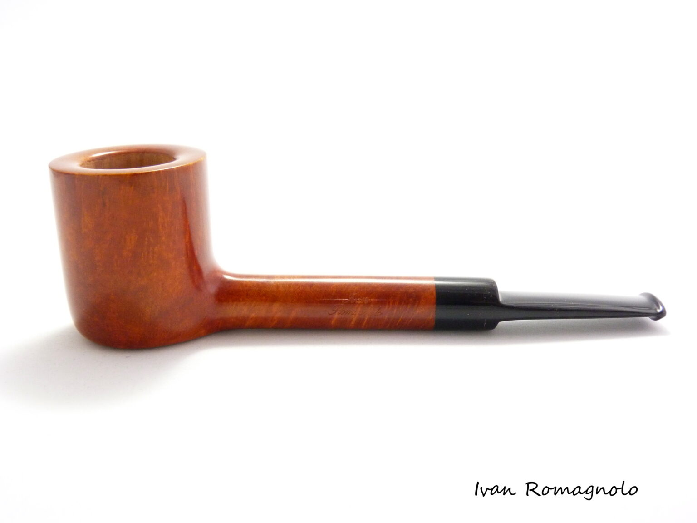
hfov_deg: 47.9
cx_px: 348
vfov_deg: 36.8
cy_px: 262
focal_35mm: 39
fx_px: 785
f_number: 3.1
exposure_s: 1/20
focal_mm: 7.1
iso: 400
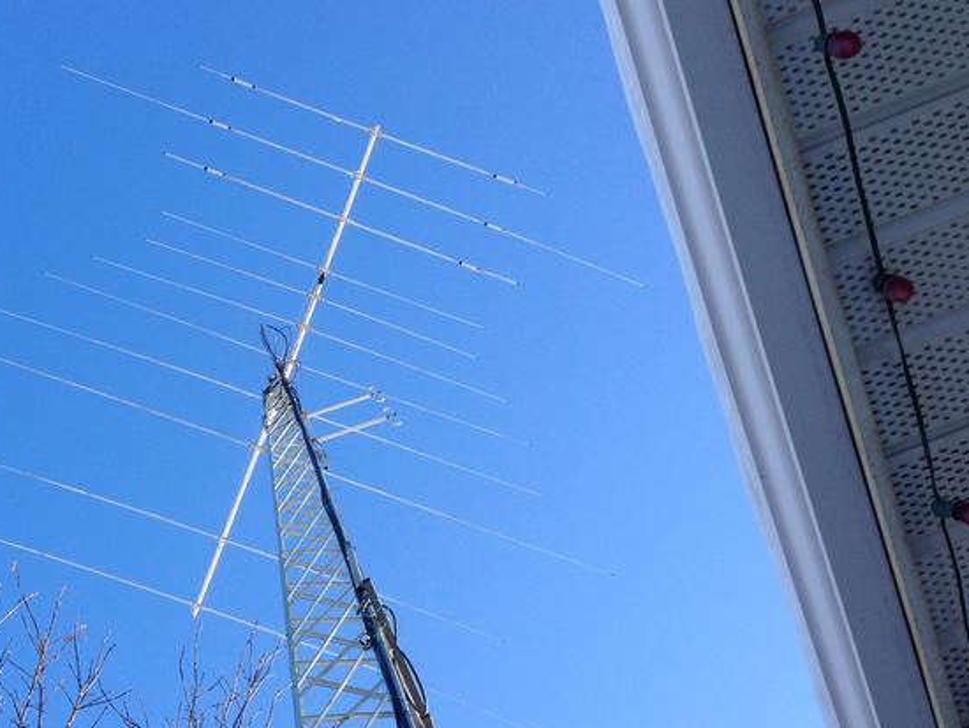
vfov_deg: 30.2
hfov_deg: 39.0
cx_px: 287
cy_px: 444
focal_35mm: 48
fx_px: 1344
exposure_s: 1/531
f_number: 2.4
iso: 50
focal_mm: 4.12
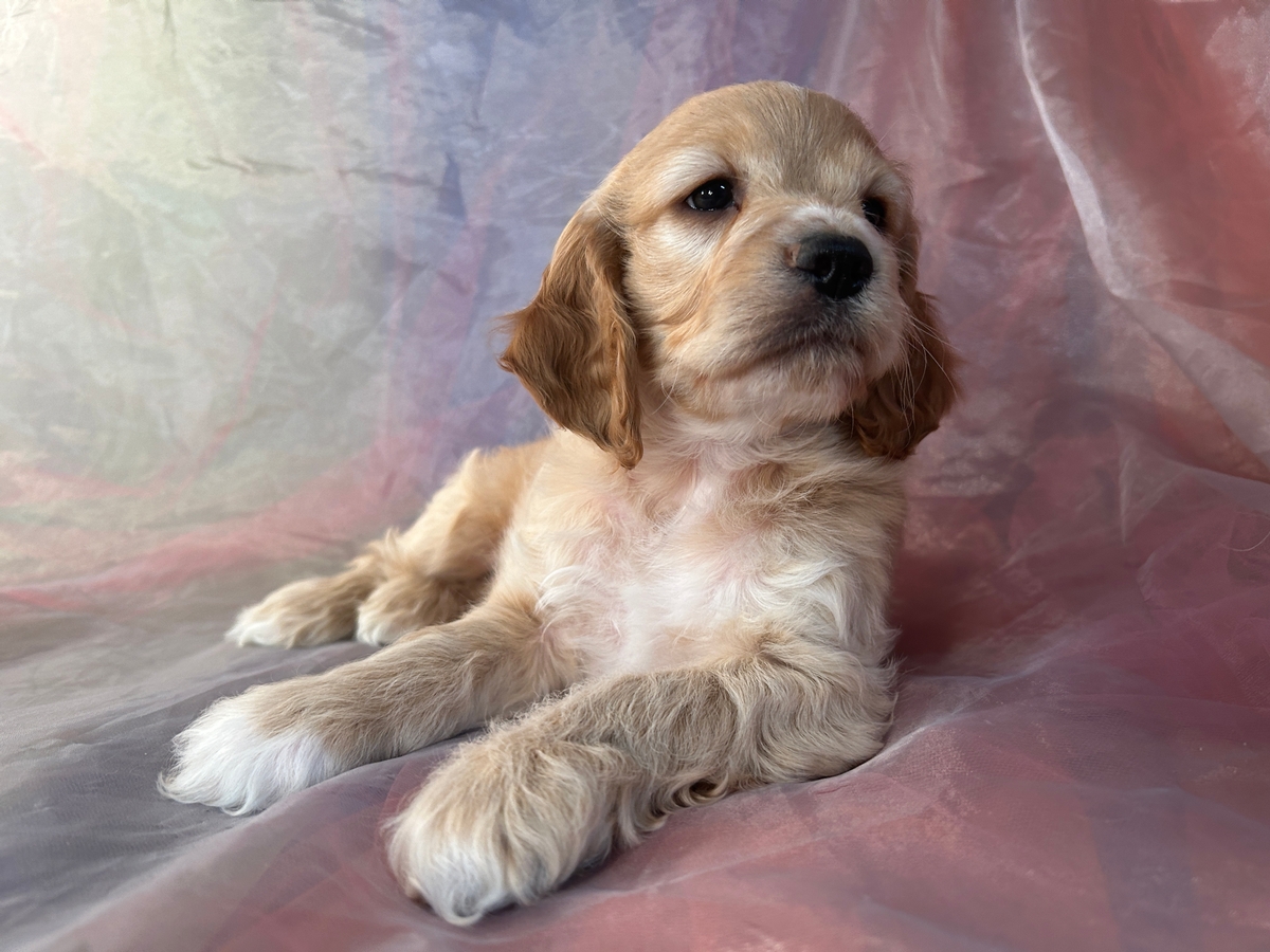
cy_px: 476
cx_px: 635
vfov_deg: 53.1
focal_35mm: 26
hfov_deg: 67.3
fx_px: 954
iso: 100
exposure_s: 1/120
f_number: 1.5
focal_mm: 5.7
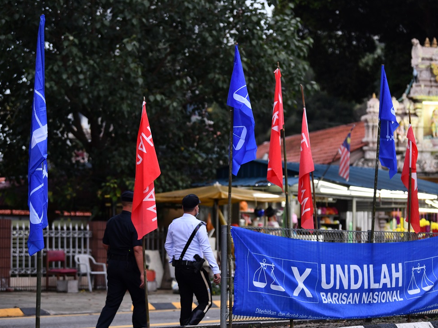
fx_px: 1632
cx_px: 247
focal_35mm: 129
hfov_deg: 15.3
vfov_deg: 11.5
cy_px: 176
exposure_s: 1/250
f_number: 2.8
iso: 800
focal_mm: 110
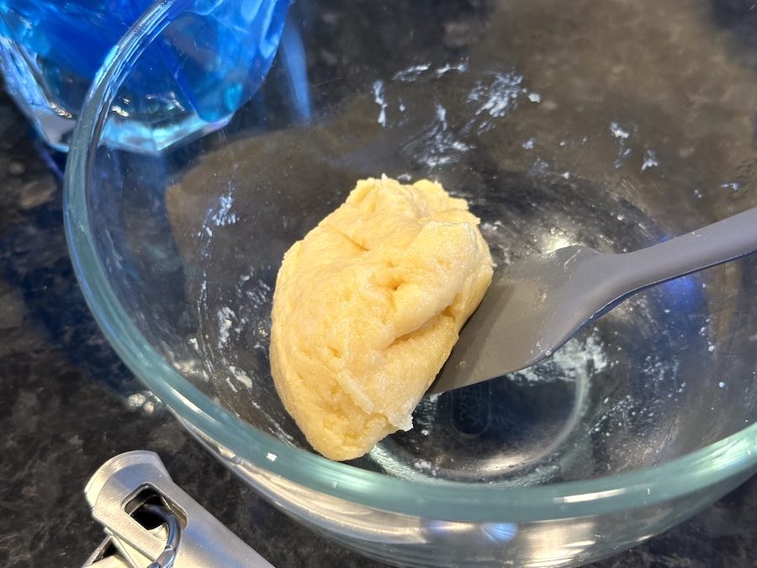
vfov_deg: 30.3
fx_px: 1050
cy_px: 284
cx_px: 378
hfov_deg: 39.7
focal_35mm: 48
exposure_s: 1/50
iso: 125
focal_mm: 6.86
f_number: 1.78
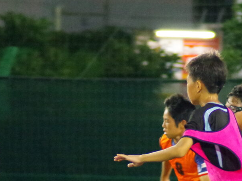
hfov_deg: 3.0
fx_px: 4586
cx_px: 173
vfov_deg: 2.3
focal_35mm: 656
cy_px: 162
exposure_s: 1/160
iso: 12800
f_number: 4.5
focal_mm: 180
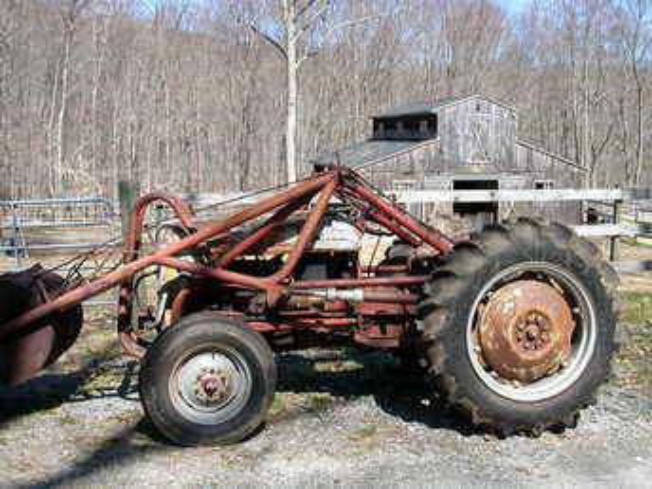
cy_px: 244
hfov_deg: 50.1
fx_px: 697
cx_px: 326
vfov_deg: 38.7
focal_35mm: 37
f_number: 4.5
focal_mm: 5.6
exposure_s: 1/337
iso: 100
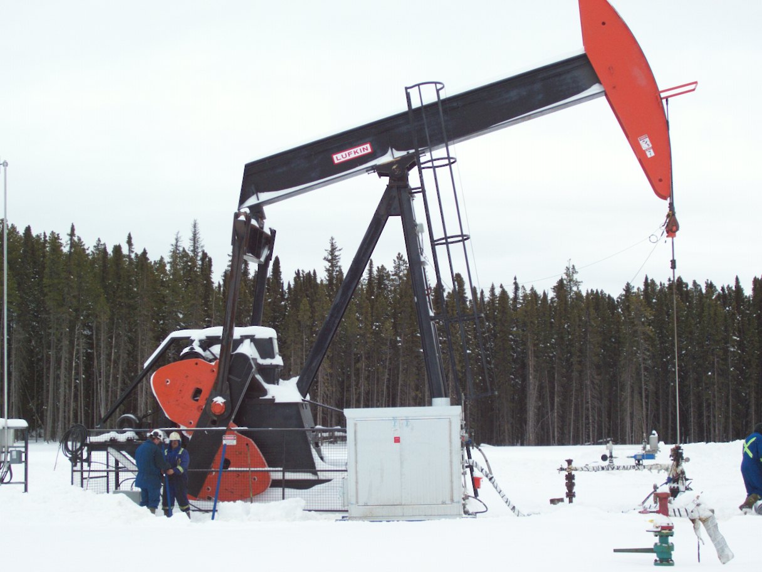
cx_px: 381
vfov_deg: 22.6
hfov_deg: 29.8
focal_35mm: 65
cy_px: 286
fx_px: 1431
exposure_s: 1/90.1
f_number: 3.6
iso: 80
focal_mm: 10.8
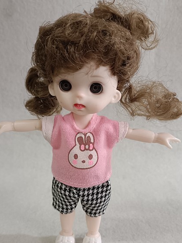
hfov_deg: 46.8
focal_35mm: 30
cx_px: 90
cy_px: 130
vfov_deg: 59.9
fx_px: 210
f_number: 1.89
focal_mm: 4.71
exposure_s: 1/33.3
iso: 3481
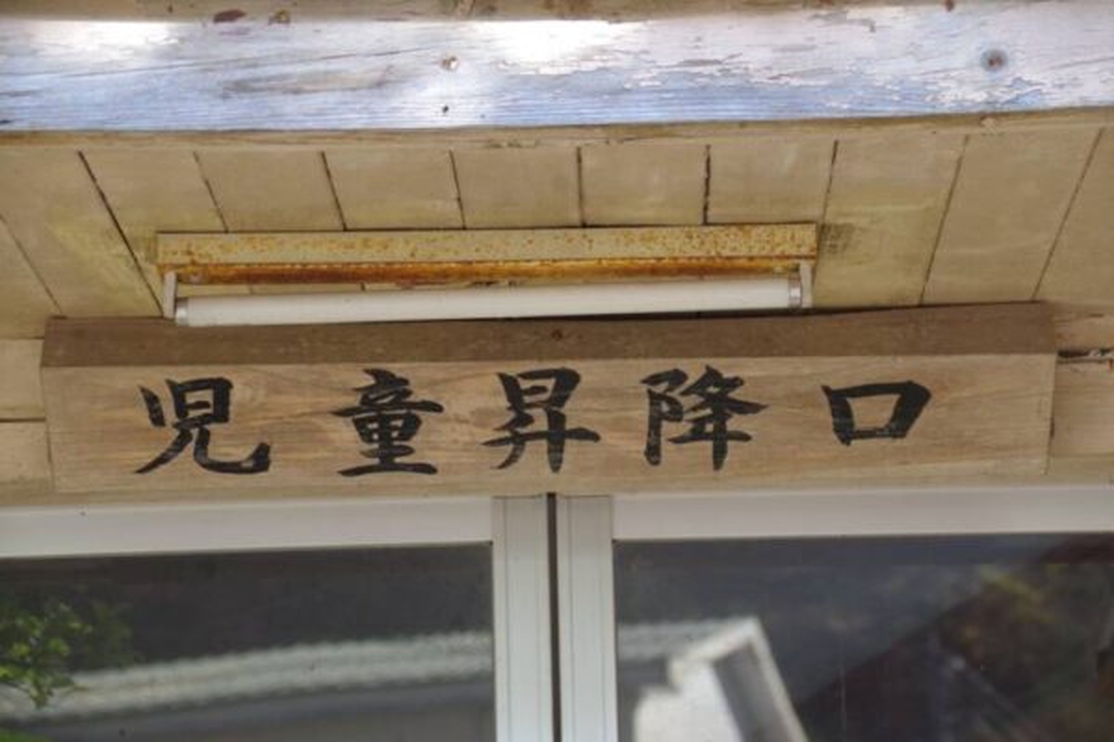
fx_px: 3930
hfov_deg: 16.1
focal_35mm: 127
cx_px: 557
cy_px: 371
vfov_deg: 10.8
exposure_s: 1/125
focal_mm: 85
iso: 400
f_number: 5.6
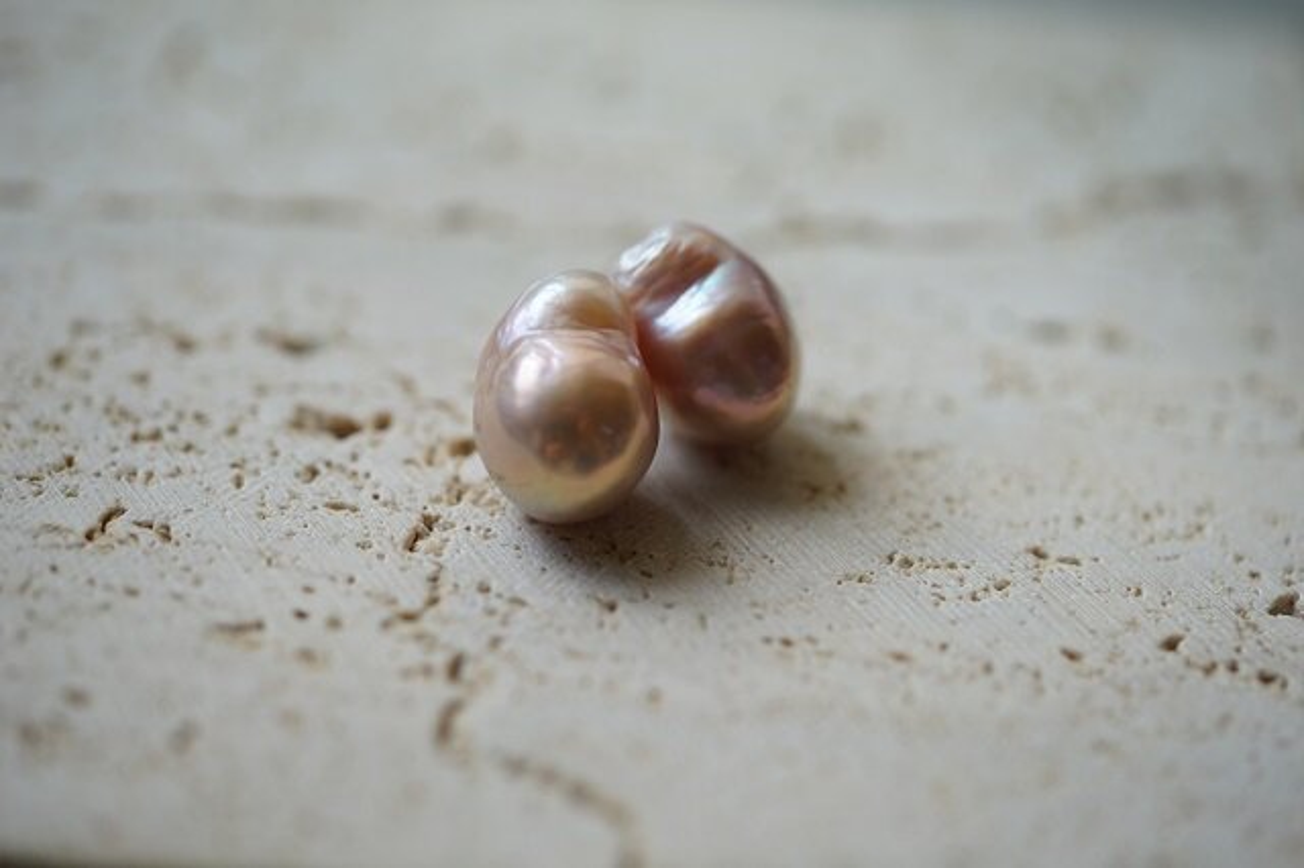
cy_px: 434
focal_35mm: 50
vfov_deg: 27.0
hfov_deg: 39.6
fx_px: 1810
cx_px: 652
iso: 200
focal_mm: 50
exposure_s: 1/160
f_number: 4
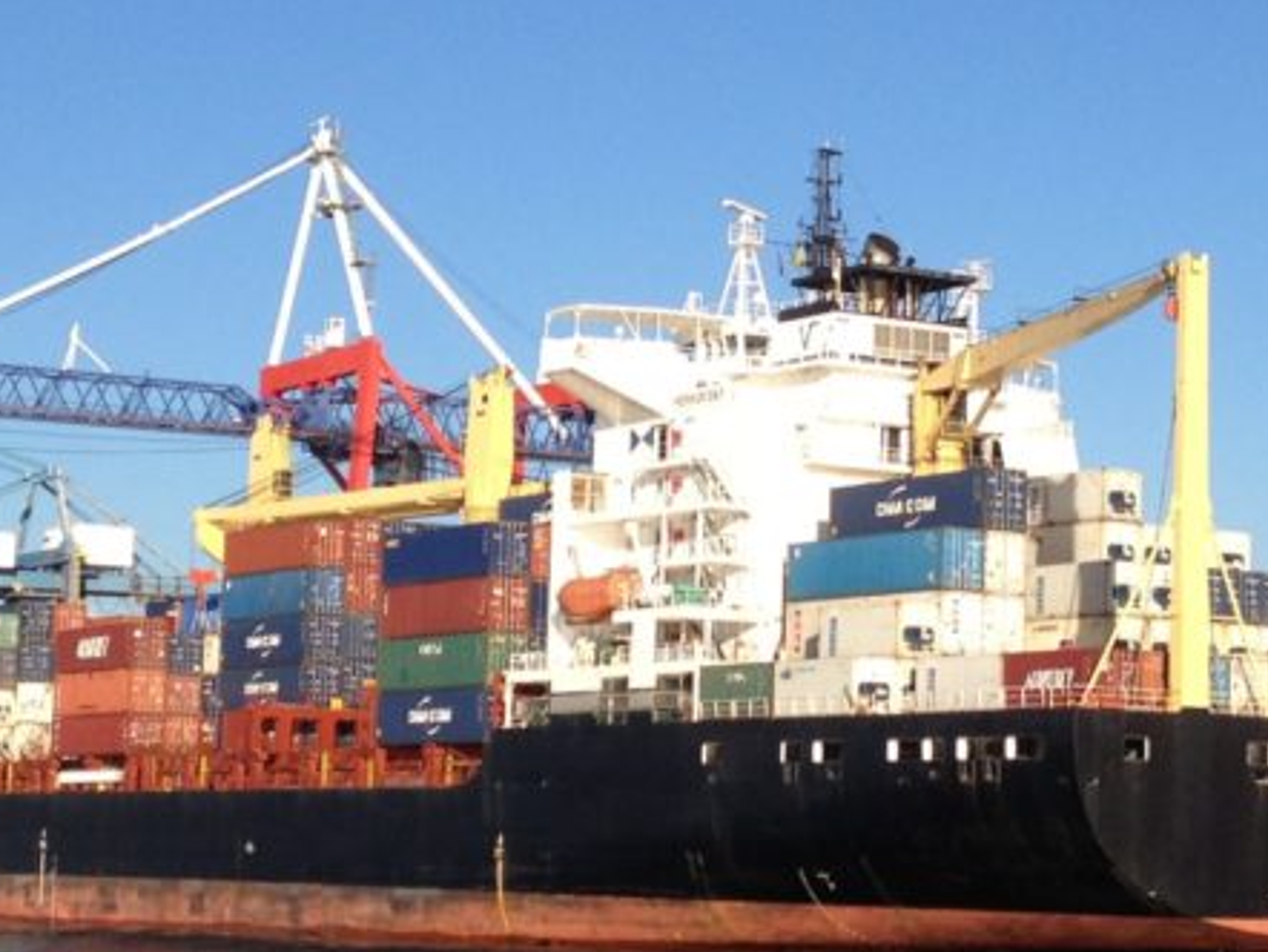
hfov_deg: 20.6
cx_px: 711
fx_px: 3482
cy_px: 502
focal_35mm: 95
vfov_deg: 15.6
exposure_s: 1/1623
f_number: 2.4
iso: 50
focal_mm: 4.28
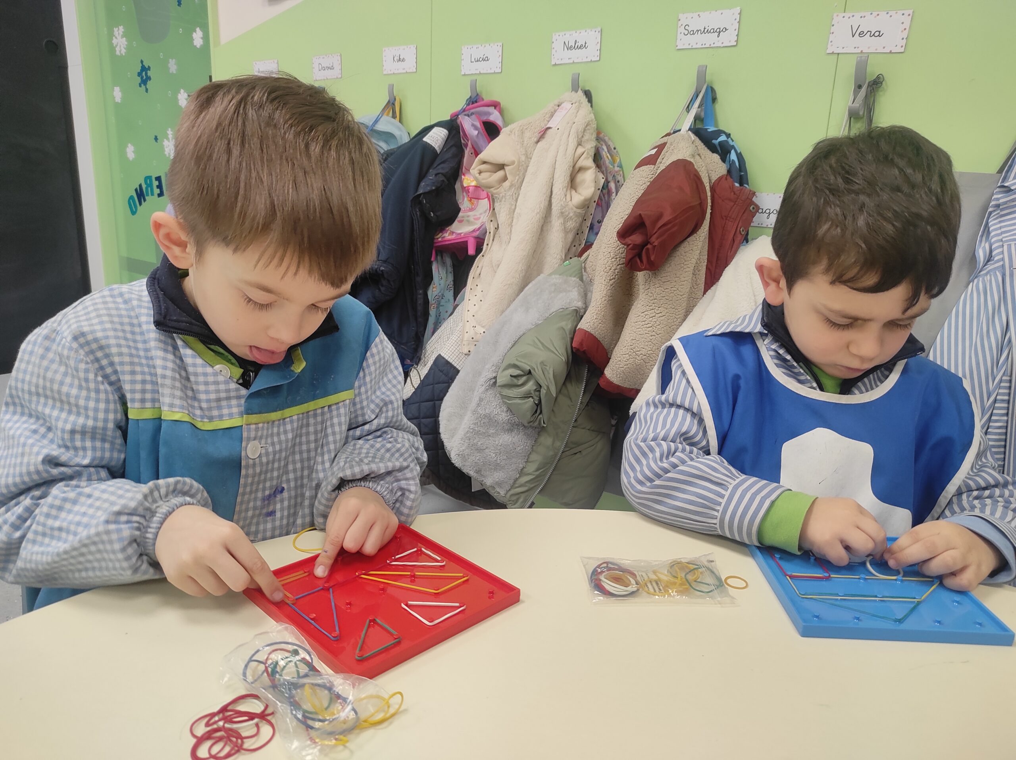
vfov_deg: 54.8
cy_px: 380
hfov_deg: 69.4
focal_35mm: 25
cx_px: 508
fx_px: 733
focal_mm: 5.43
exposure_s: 1/50
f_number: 1.89
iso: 145
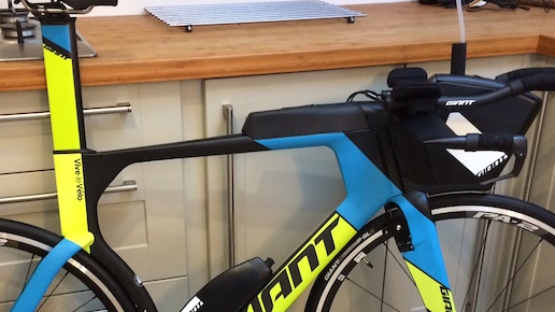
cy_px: 282
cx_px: 240
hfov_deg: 42.0
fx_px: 721
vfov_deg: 23.7
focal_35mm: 49
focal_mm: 4.15
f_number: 2.2
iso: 250
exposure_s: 1/20
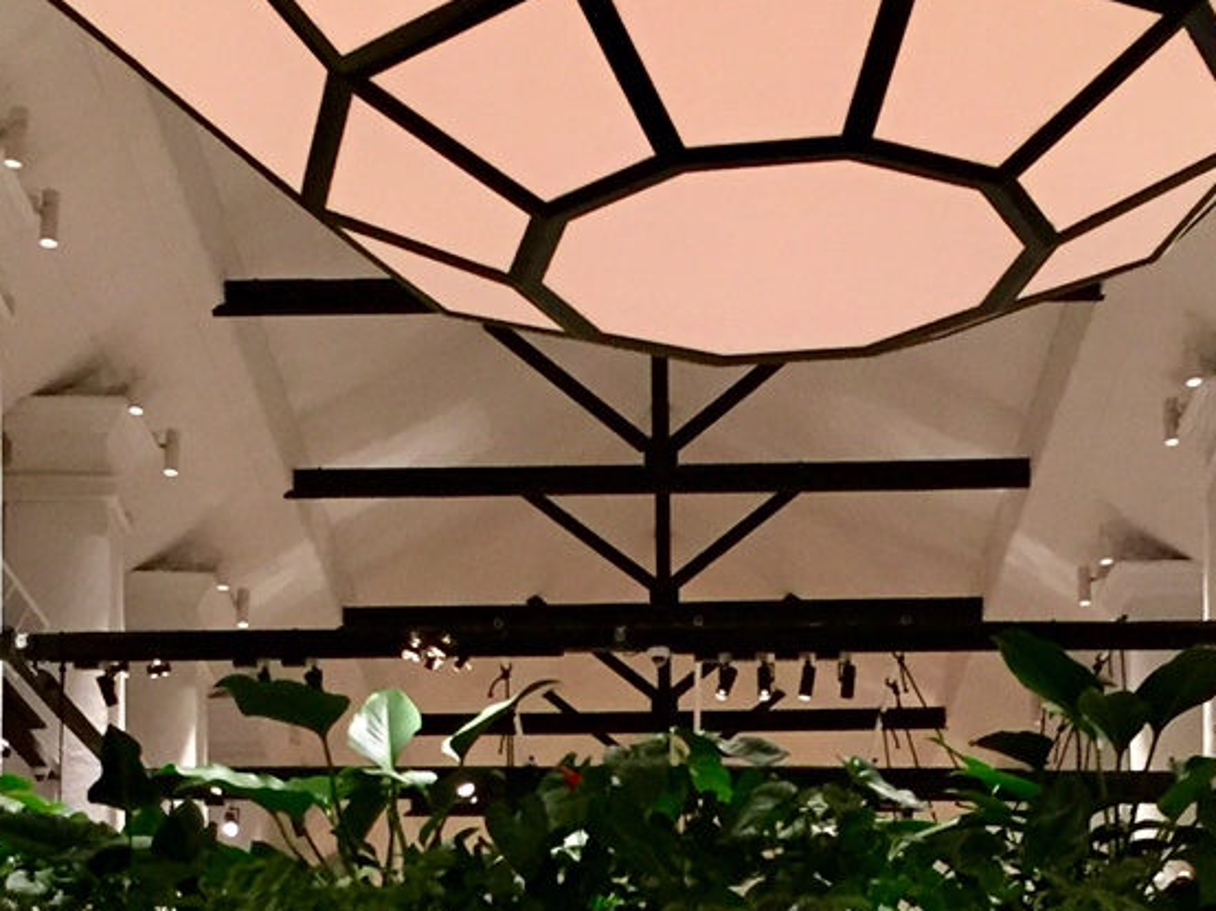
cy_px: 1069
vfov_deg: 16.9
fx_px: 2949
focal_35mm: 84
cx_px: 601
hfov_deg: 23.3
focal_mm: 4.15
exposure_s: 1/25
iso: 250
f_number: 2.2
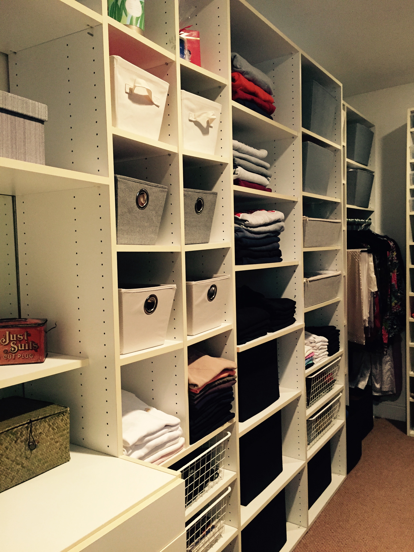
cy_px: 276
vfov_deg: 61.7
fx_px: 462
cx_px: 207
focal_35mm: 29
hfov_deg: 48.2
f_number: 2.2
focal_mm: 4.15
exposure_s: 1/30
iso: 200
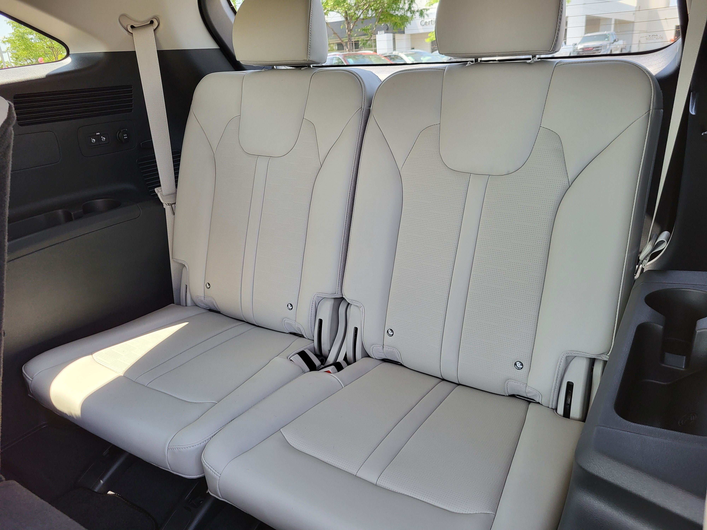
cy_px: 265
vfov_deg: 53.1
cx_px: 354
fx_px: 531
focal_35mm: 26
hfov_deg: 67.3
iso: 160
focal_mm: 5.4
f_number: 1.8
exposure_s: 1/120
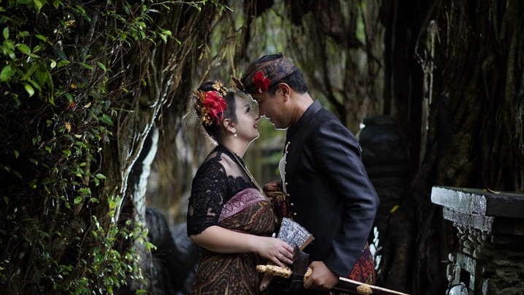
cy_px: 161
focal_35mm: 58
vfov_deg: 20.7
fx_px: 806
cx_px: 262
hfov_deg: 36.0
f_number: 1.8
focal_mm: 55
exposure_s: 1/160
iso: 640
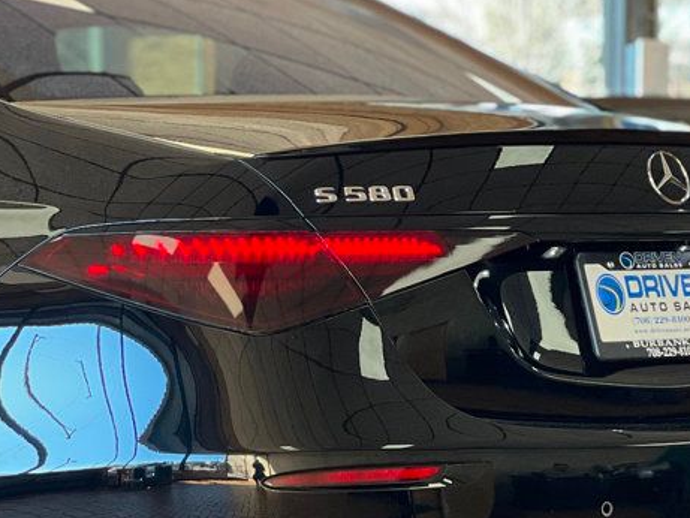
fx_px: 3409
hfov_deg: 11.6
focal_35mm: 171
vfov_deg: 8.7
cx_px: 280
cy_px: 422
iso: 250
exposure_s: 1/120
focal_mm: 9
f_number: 2.8
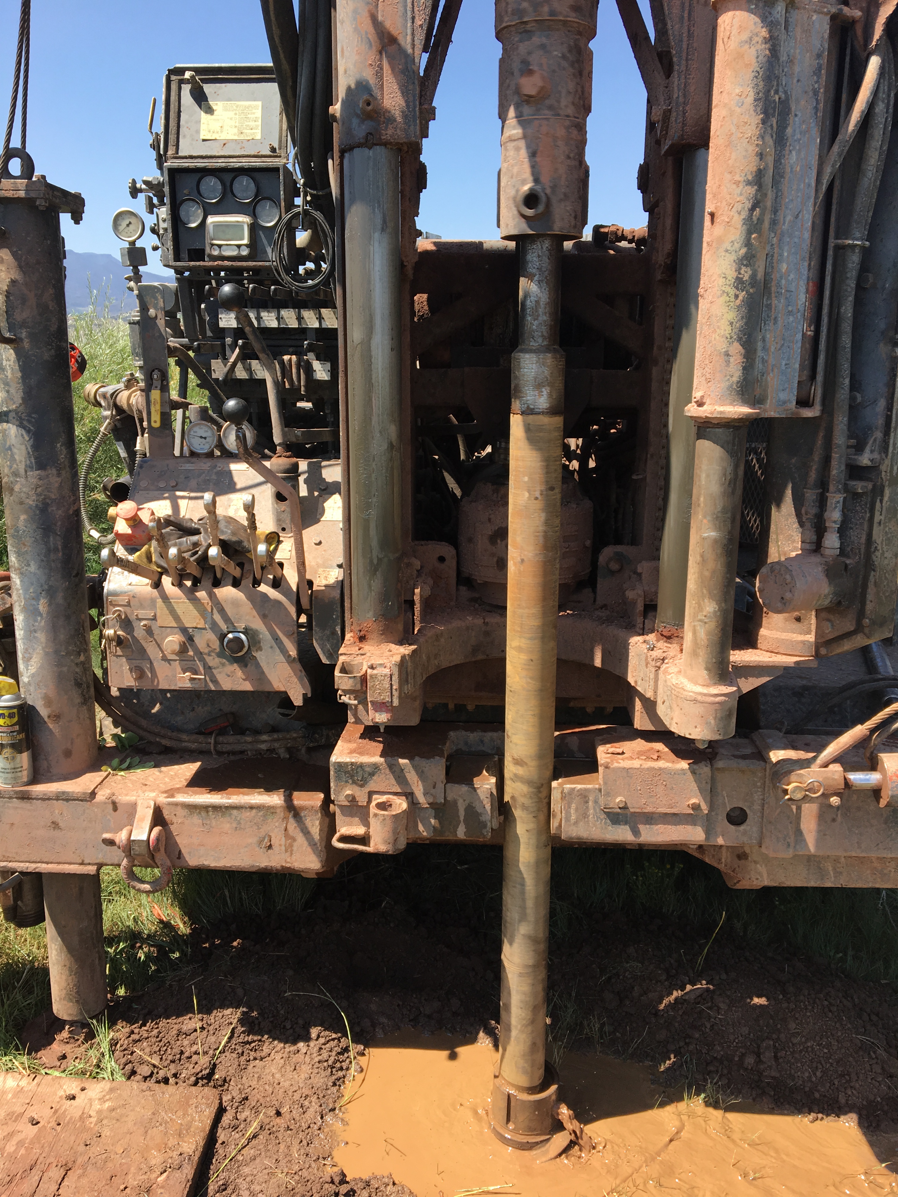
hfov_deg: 48.2
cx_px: 449
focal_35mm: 29
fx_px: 1003
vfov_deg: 61.7
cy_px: 598
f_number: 2.2
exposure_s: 1/635
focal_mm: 4.15
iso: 25
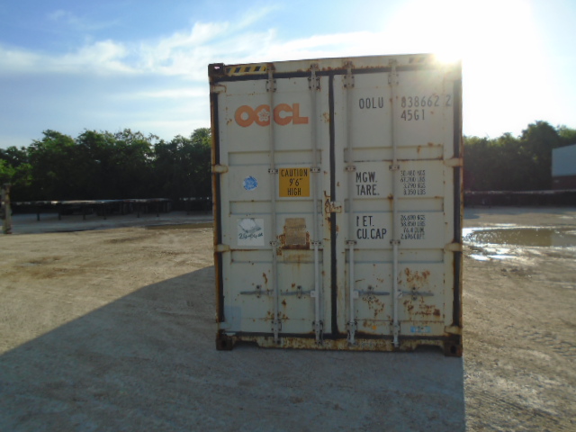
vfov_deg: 53.1
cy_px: 216
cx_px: 288
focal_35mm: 26
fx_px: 433
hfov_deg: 67.3
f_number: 8
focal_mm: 4.6
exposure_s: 1/200
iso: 100
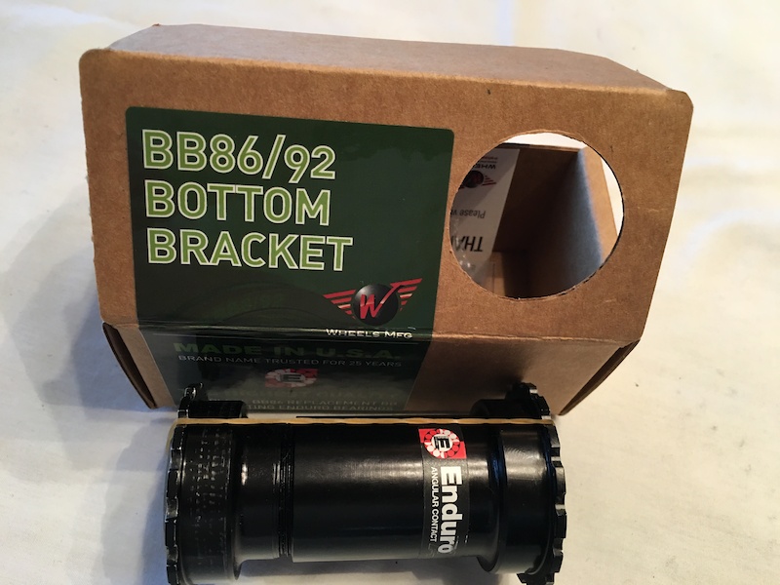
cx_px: 390
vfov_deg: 48.2
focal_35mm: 29
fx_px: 653
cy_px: 292
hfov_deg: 61.7
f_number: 2.2
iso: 100
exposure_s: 1/30
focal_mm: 4.15
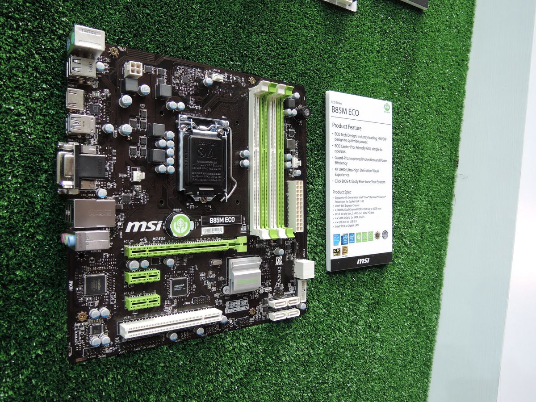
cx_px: 268
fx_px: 434
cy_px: 201
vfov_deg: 49.7
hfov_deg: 63.4
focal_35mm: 28
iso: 160
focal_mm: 6
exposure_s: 1/30
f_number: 3.2
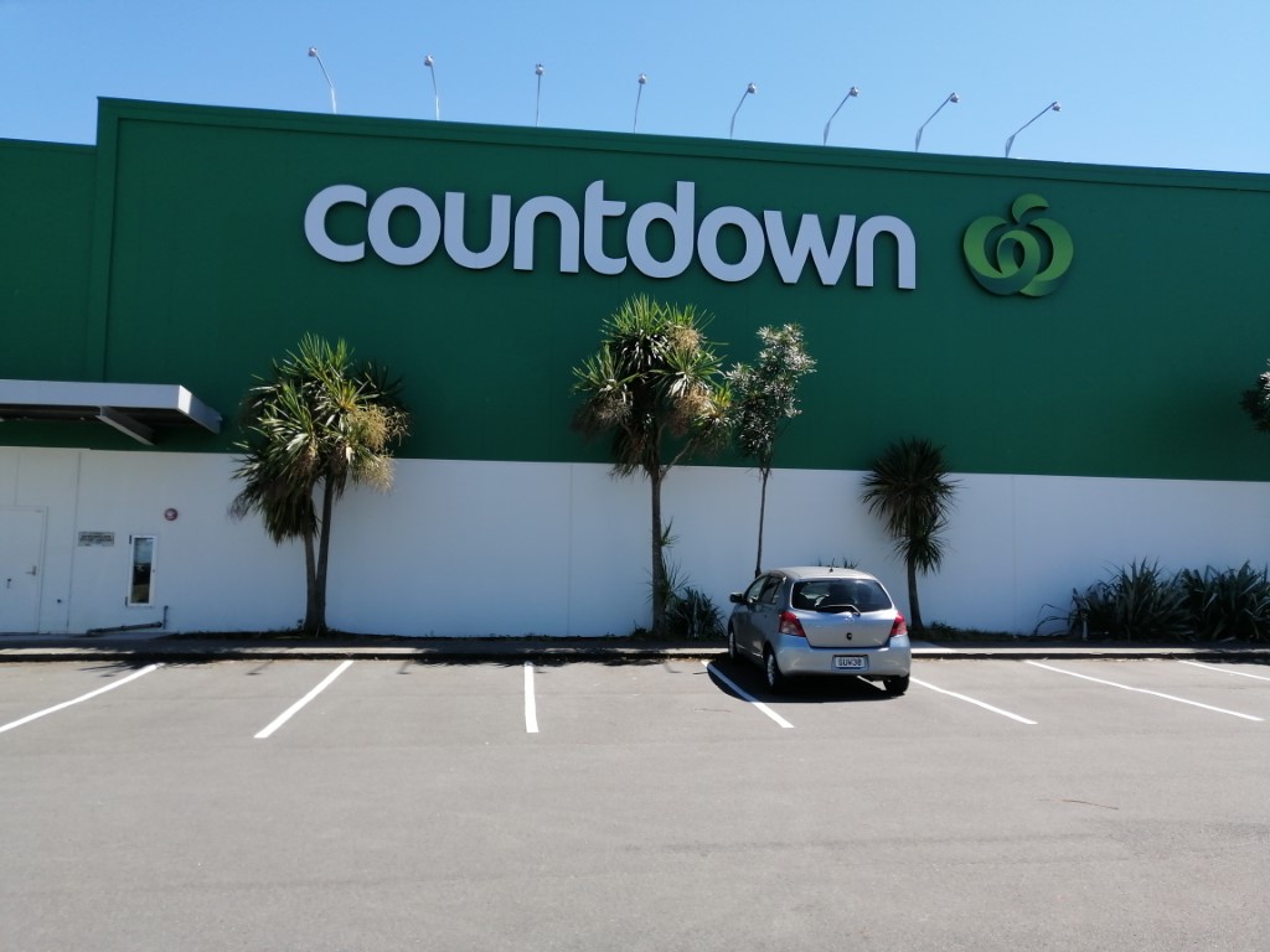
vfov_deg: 53.1
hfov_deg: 67.3
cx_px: 635
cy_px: 476
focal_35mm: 26
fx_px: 954
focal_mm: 3.96
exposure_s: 1/855
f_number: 1.8
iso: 50
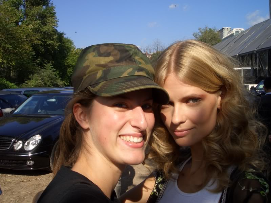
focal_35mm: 36
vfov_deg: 39.7
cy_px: 102
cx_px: 136
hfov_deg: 51.4
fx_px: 282
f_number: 4
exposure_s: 1/640
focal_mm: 4.8
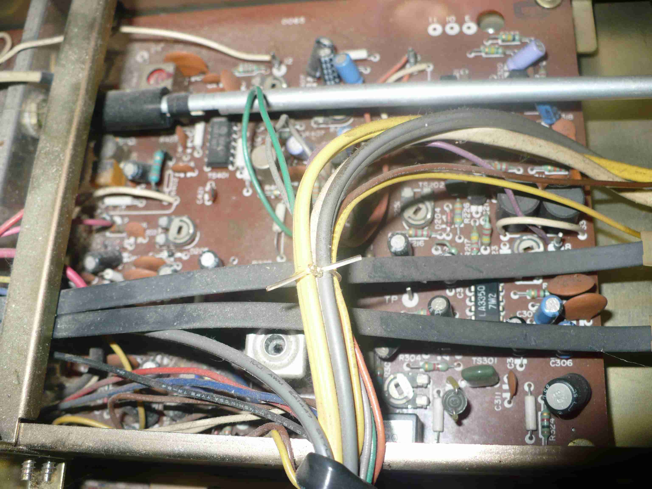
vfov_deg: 38.7
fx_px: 697
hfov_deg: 50.1
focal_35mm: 37
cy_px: 244
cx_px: 326
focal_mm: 6.1
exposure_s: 1/30
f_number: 2.8
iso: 100
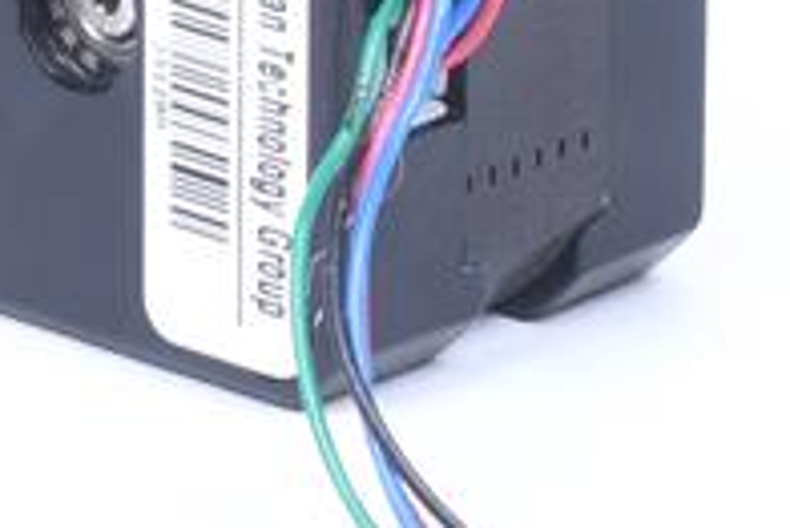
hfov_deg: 8.2
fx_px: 5512
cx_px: 258
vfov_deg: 5.5
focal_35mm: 251
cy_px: -60
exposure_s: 1/200
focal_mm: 55
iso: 200
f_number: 13
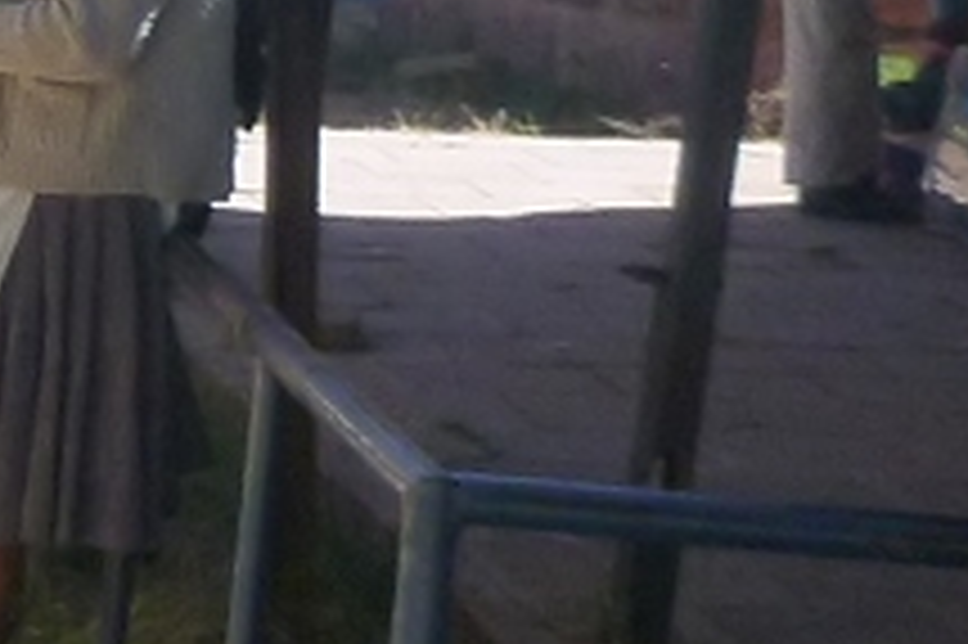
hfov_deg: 9.2
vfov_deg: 7.1
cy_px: -284
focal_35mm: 190
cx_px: -1675
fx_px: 5105
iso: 160
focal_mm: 4.9
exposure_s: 1/500
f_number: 3.3
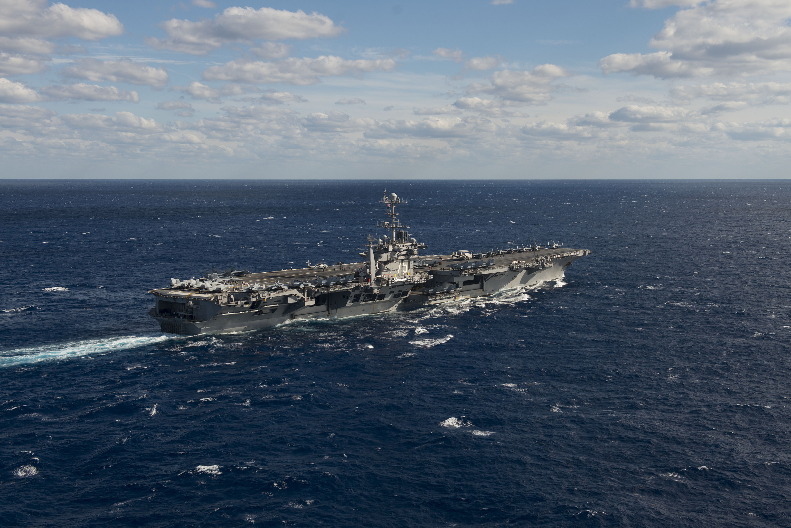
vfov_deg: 31.9
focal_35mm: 42
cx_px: 396
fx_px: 923
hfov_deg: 46.4
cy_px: 264
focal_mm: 42
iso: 100
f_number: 5
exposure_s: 1/800
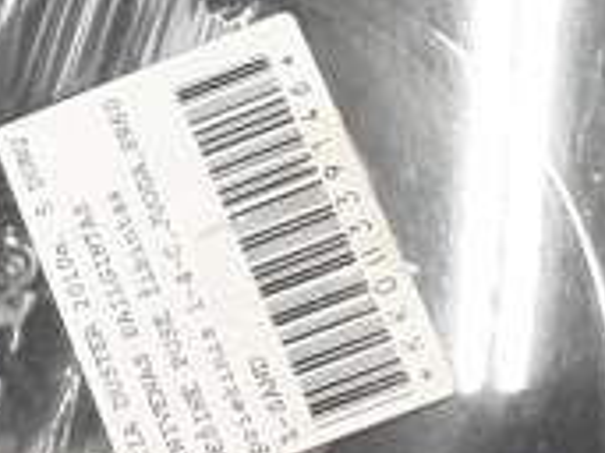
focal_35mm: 162
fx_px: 2829
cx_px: -283
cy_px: 163
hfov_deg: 11.7
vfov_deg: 9.1
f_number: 1.9
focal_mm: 2.91
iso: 50
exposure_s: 1/33
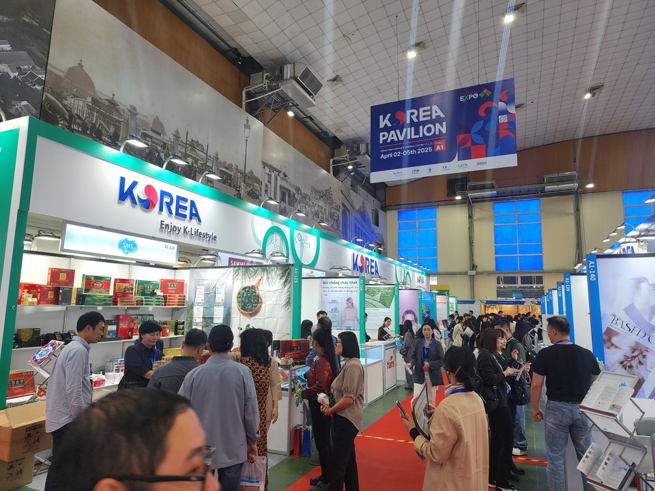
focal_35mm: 23
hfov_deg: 73.9
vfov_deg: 58.9
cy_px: 246
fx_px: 435
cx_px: 328
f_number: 1.8
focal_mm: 6.4
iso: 50
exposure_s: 1/100
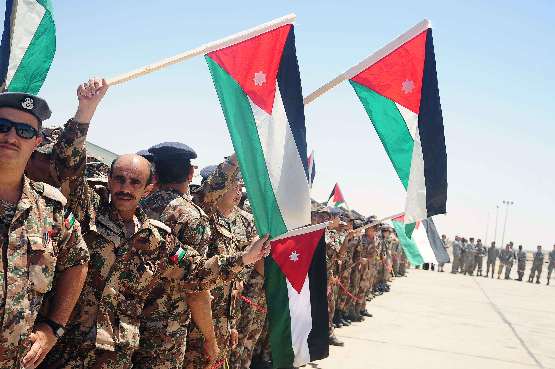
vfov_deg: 27.0
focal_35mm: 50
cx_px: 248
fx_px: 770
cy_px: 192
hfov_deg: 39.6
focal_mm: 44
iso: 320
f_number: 5.6
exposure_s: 1/250
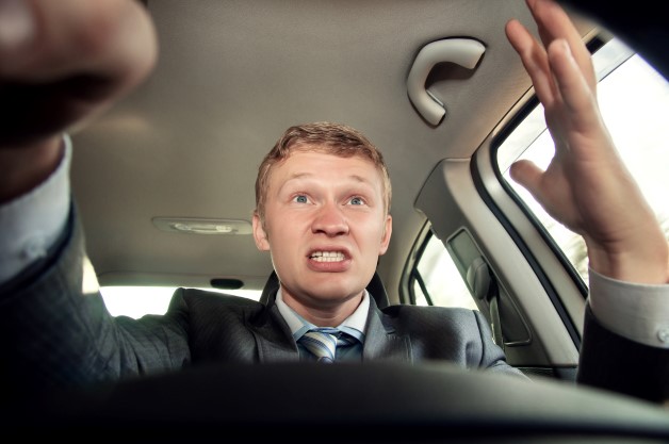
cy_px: 222
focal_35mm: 25
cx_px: 334
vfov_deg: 51.2
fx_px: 464
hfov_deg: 71.6
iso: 100
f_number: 4.5
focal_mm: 17
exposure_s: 1/125
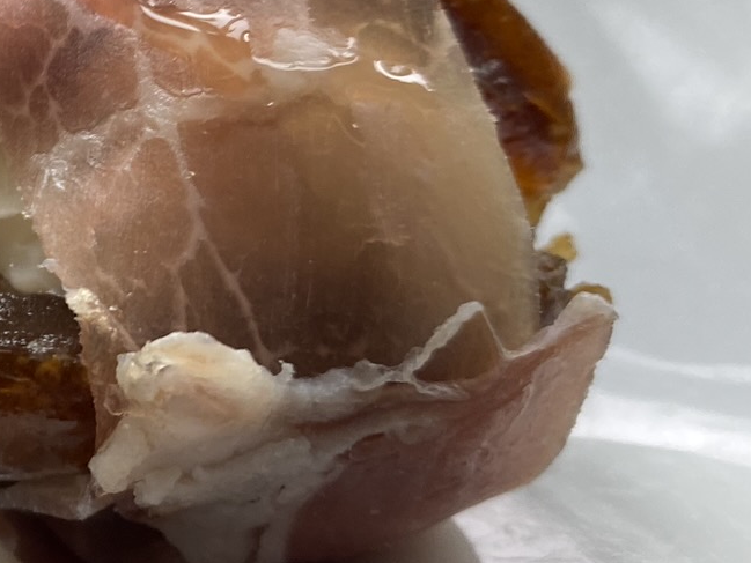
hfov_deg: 20.6
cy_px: 121
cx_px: -349
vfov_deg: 17.9
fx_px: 1779
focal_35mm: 82
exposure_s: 1/122
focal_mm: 4.25
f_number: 1.8
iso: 64
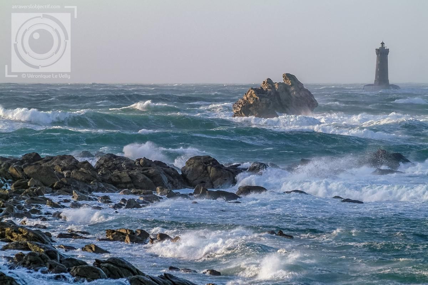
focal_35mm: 274
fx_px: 3263
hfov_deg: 7.5
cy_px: 142
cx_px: 214
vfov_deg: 5.0
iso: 100
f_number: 5.6
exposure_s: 1/500
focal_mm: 183
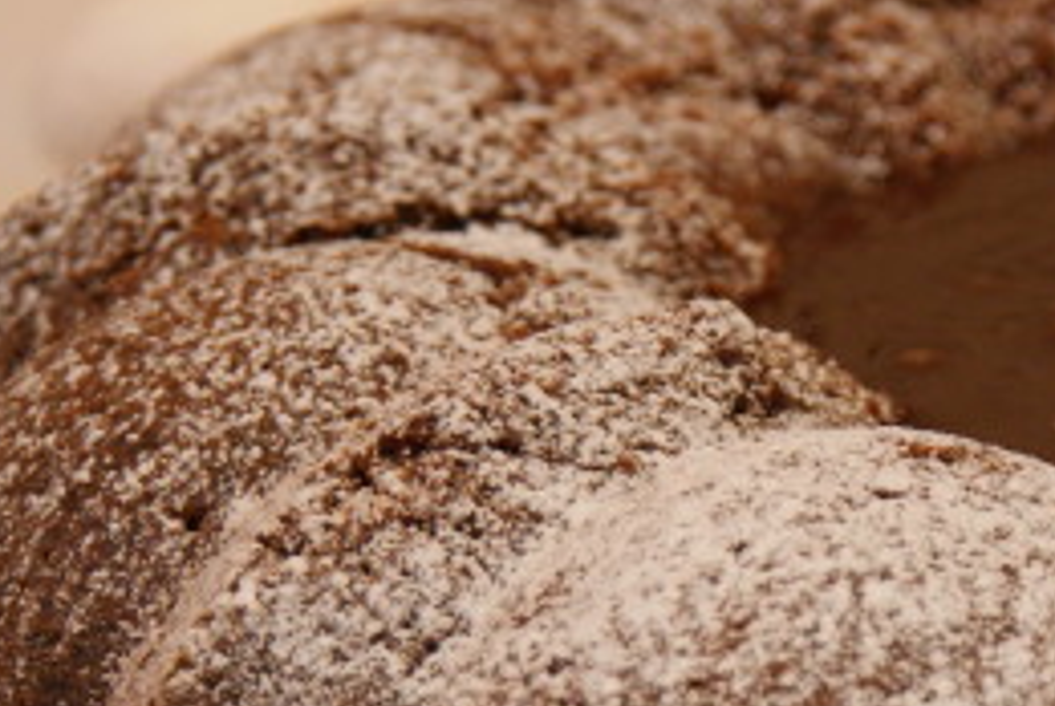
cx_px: 982
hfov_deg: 4.5
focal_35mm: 462
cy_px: 787
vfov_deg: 3.0
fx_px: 13554
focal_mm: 100
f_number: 5.6
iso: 400
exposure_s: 1/100
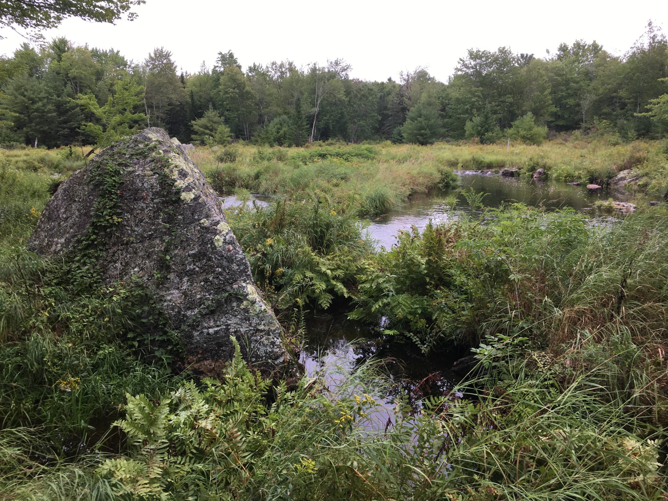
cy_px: 250
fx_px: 560
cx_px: 334
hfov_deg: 61.7
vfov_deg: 48.2
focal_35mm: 29
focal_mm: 4.15
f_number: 2.2
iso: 25
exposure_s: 1/180
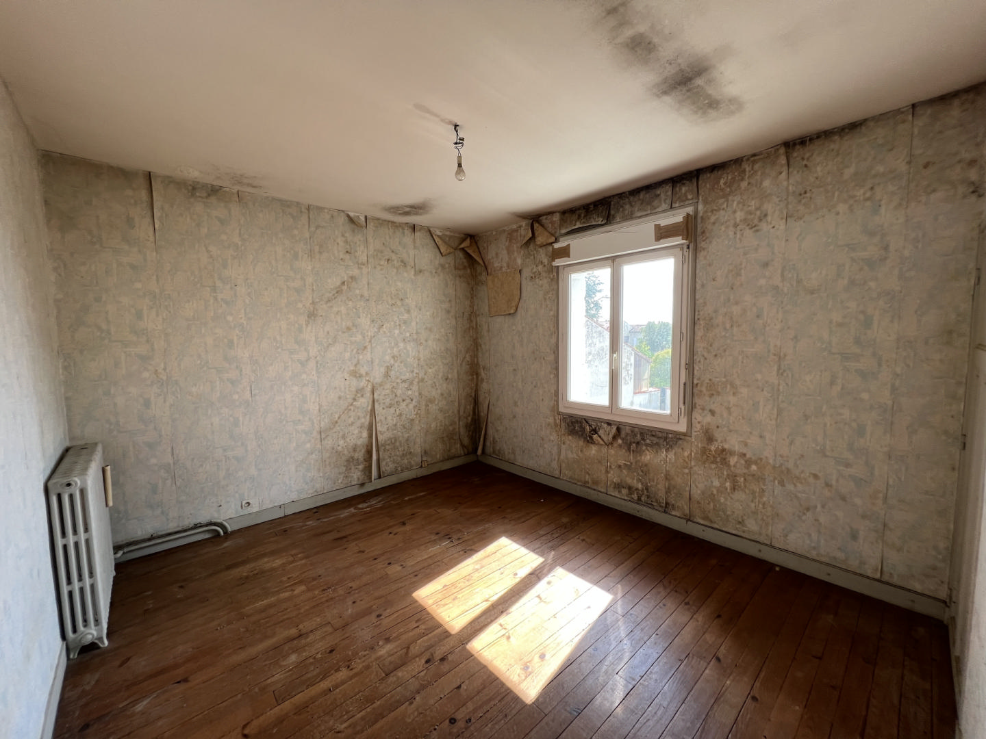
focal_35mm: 13
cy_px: 370
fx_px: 370
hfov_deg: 106.2
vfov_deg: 89.9
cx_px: 493
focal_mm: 1.57
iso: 32
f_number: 1.8
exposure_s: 1/105
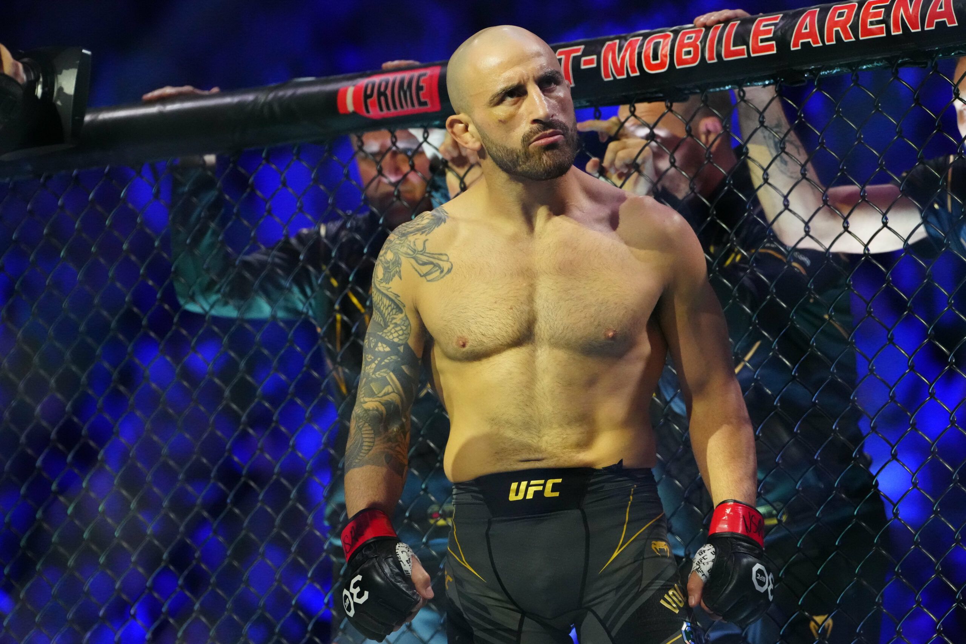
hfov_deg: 10.3
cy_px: 322
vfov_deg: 6.9
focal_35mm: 200
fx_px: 5366
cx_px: 483
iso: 8000
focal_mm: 200
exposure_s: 1/1250
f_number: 4
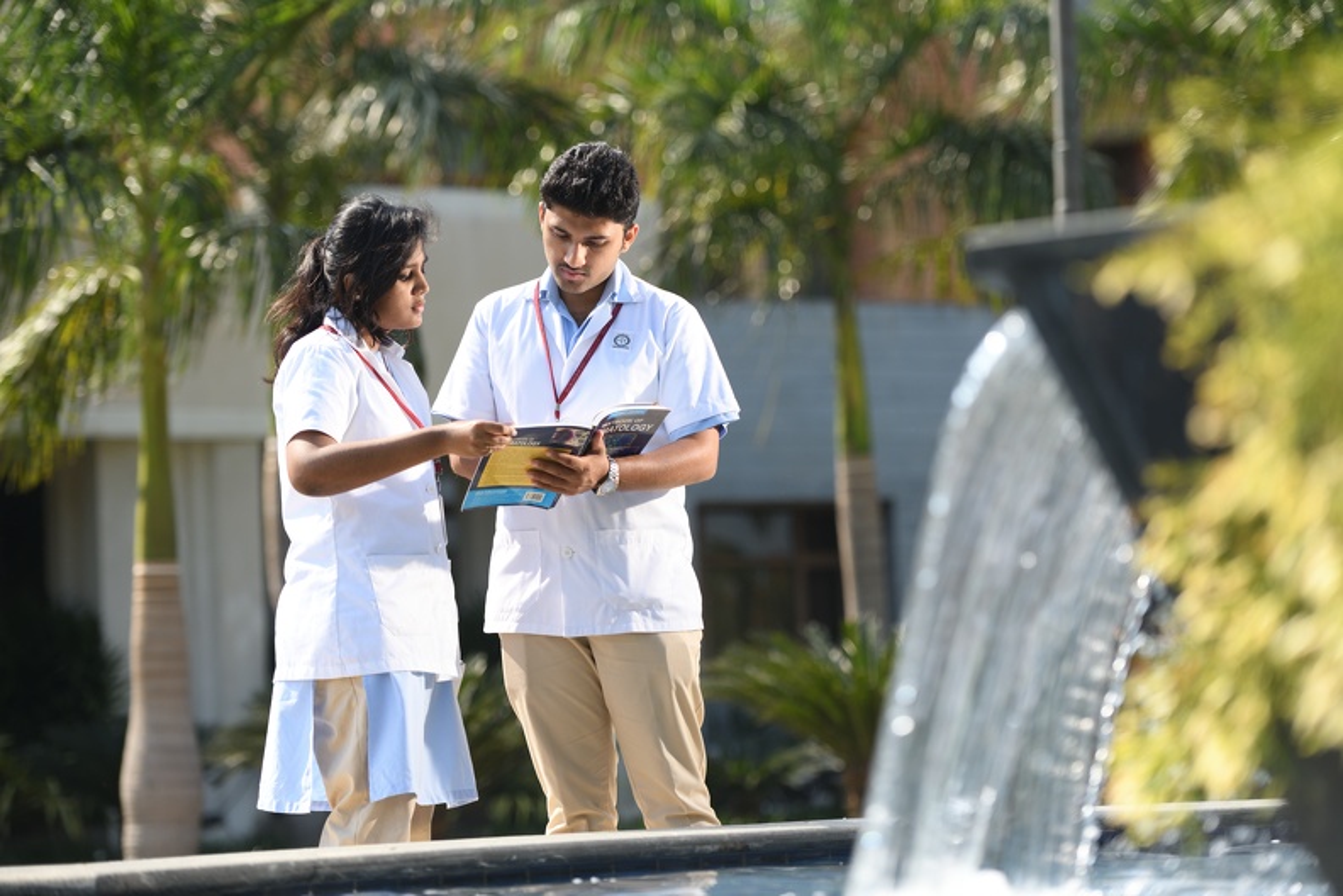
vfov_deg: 11.8
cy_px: 448
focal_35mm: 116
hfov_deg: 17.6
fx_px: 4327
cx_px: 672
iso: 320
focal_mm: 116
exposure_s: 1/2500
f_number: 2.8
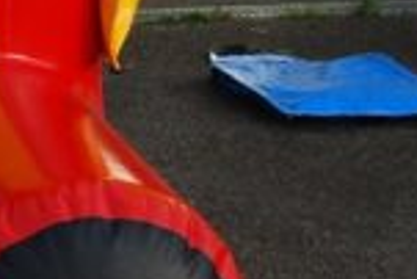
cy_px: -142
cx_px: -516
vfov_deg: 7.4
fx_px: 2122
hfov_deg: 10.1
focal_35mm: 183
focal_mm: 24
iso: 100
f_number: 5.6
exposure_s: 1/125
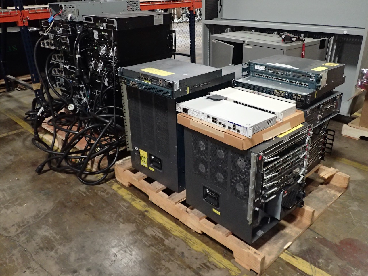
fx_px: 319
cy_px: 138
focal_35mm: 30
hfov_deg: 60.0
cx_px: 184
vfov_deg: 46.8
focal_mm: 5.5
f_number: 2.3
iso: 800
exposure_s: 1/30
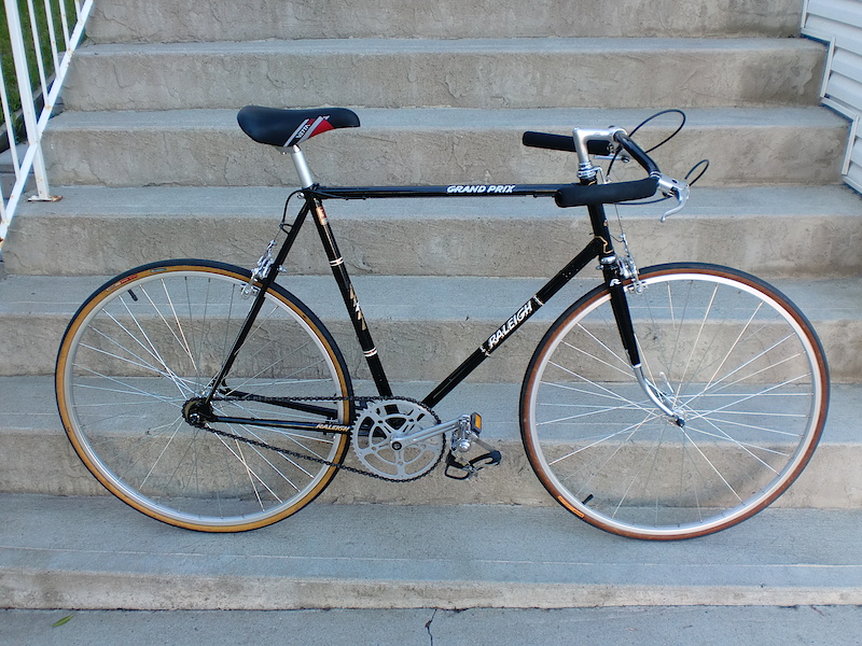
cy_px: 323
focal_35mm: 35
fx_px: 872
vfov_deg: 40.7
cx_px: 431
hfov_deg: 52.6
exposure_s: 1/60
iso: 80
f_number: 3.1
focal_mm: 6.3
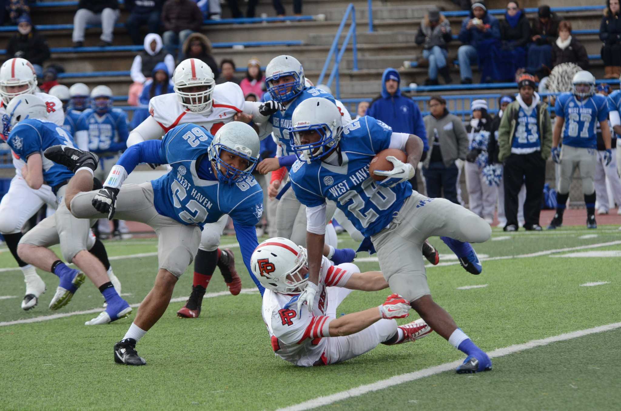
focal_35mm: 300
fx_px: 5164
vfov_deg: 4.6
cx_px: 310
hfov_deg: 6.9
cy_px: 206
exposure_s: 1/2000
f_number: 5.6
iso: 1000
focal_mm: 200
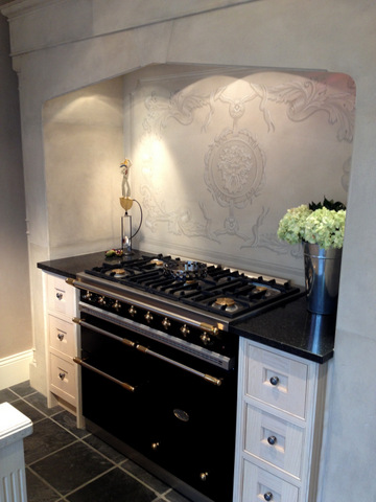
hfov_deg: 40.7
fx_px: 507
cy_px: 251
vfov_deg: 52.6
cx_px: 188
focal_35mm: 35
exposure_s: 1/20
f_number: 2.4
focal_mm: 4.28
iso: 80
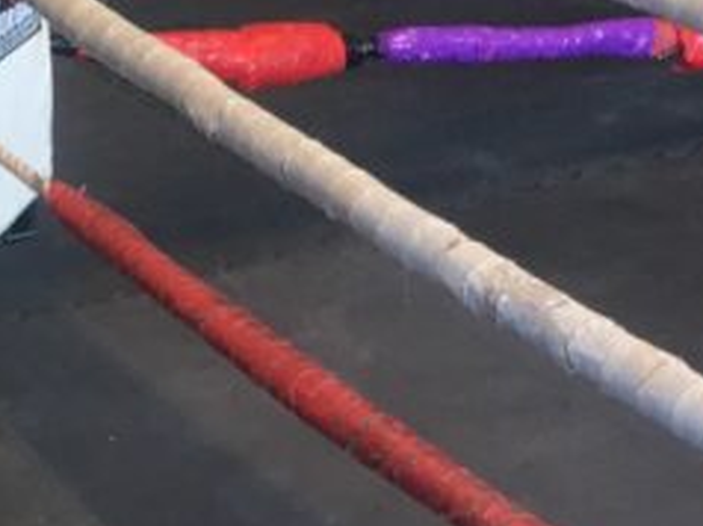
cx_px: 227
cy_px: -387
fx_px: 2536
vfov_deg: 11.1
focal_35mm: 125
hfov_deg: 15.7
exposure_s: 1/33
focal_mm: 4.15
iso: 125
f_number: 2.2
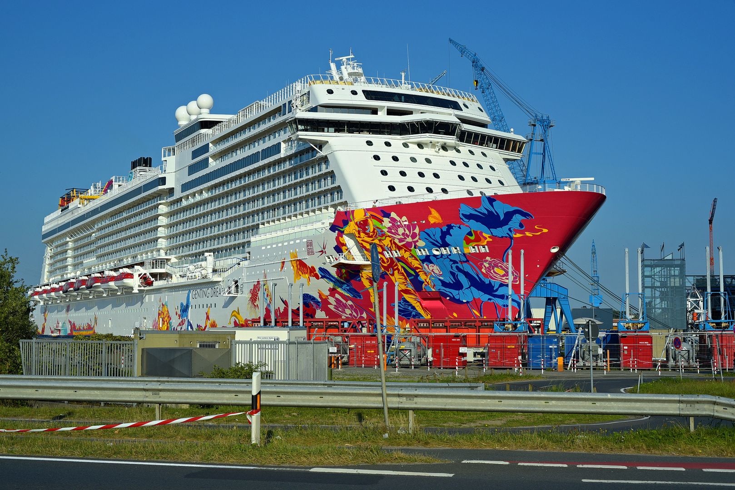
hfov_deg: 39.6
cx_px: 368
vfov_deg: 27.0
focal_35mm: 50
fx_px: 1021
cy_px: 245
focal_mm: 50
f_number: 8
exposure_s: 1/640
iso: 100
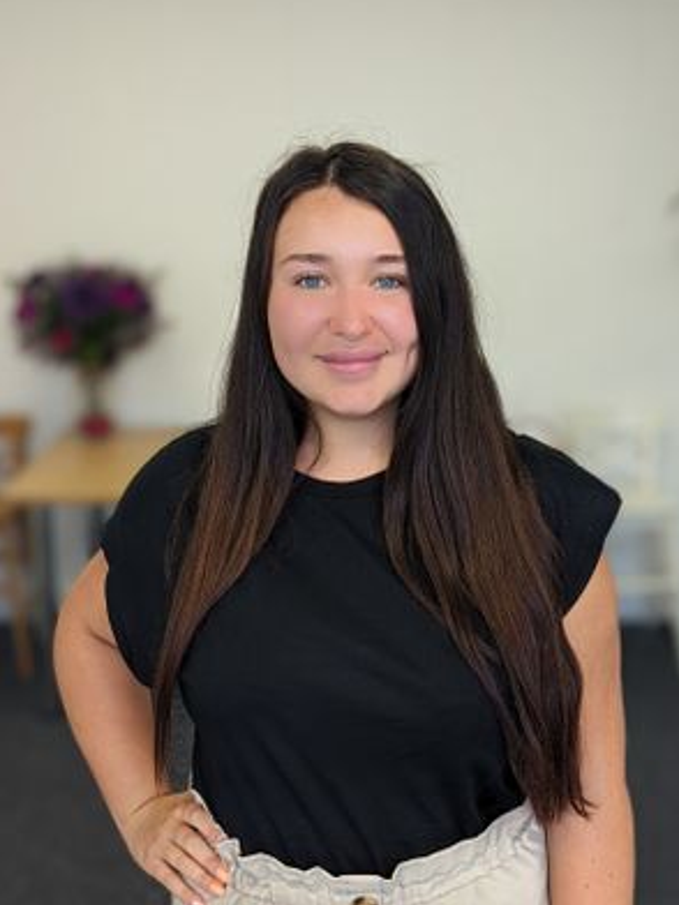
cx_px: 351
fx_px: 654
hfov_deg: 54.9
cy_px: 455
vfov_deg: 69.4
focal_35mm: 25
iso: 90
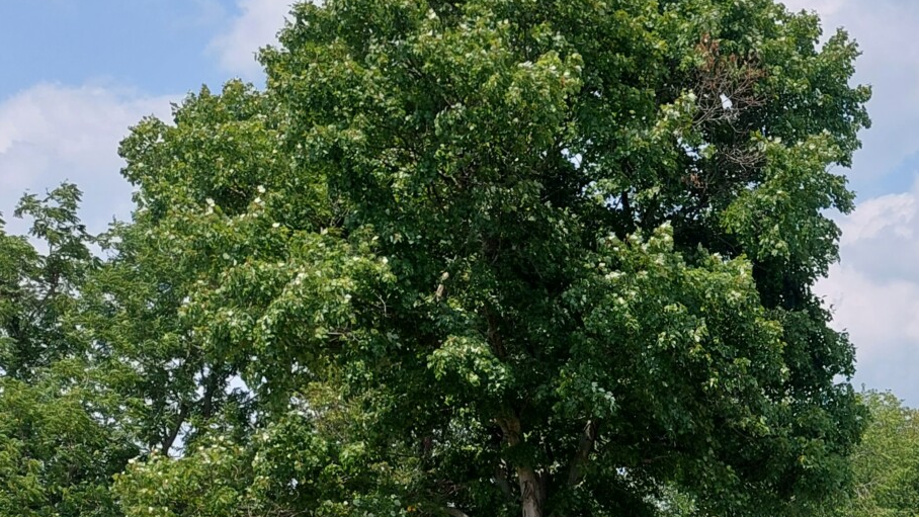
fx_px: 1438
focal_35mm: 59
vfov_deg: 19.6
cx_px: 1002
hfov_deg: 31.6
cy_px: 564
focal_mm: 5.23
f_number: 1.8
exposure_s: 1/1905
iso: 40
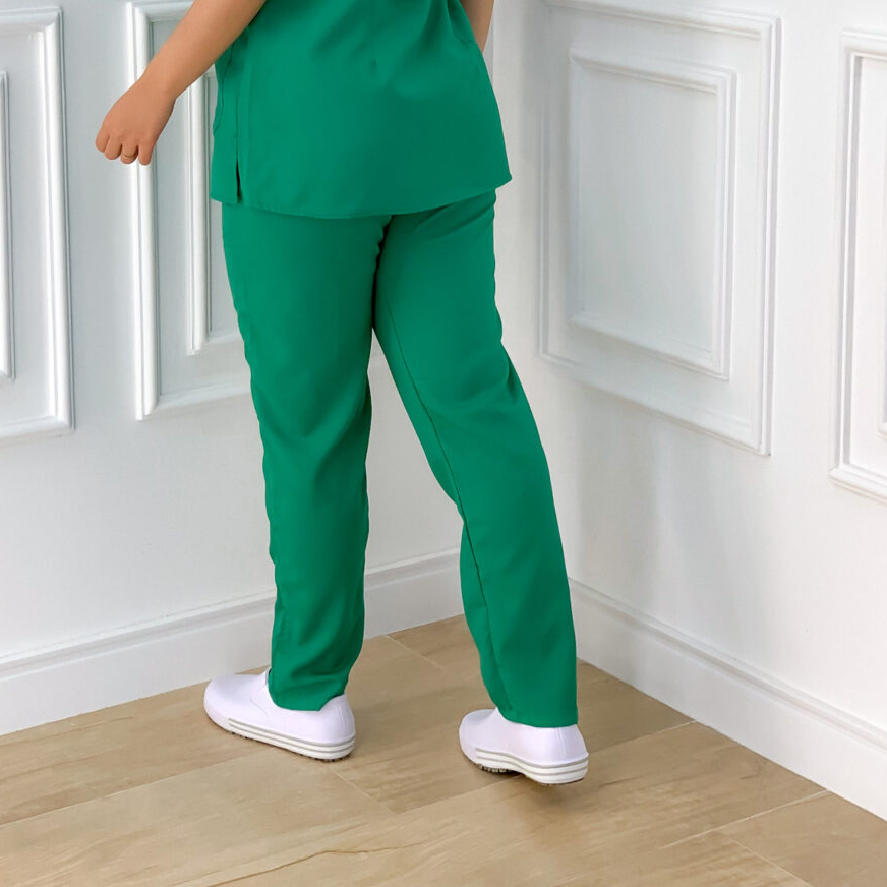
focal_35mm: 81
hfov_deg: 21.4
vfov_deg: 21.1
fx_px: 2348
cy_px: 138
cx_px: 379
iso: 40
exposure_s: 1/120
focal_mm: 6
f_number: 2.4
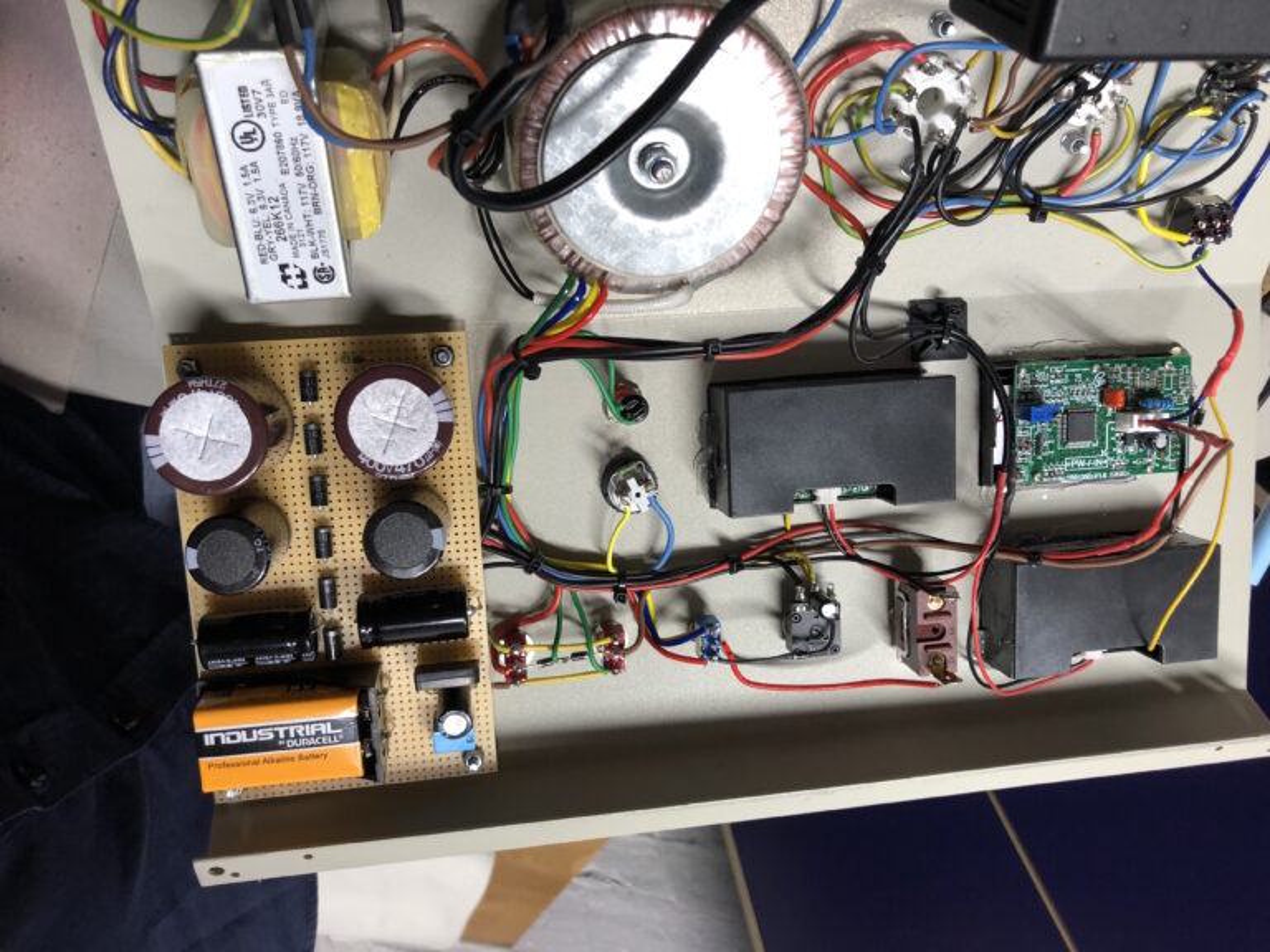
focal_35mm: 28
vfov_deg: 49.7
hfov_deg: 63.4
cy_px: 476
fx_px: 1027
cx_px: 635
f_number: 1.8
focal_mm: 3.99
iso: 40
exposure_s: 1/17
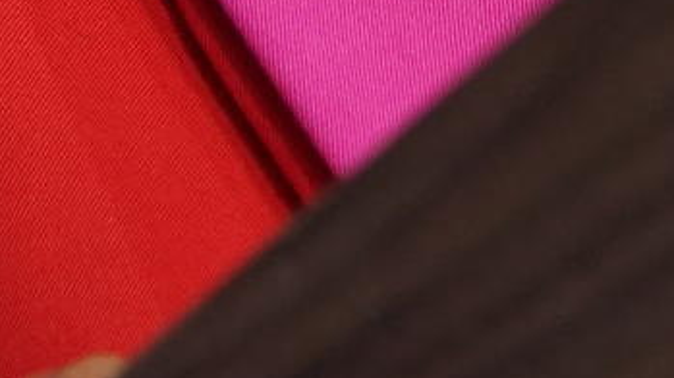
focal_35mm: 2732
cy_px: -778
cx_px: 1452
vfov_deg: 0.4
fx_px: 48807
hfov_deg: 0.8
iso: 2000
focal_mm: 367
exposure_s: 1/160
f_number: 5.6
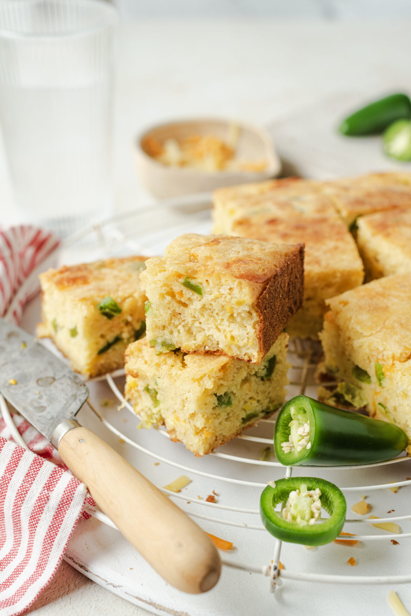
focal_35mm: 50
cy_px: 308
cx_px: 206
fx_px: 856
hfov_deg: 27.0
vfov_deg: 39.6
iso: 250
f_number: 5
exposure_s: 1/30
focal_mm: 50
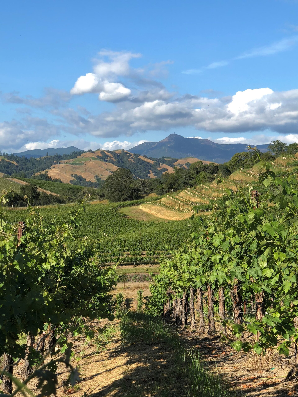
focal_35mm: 52
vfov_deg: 36.8
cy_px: 198
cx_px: 149
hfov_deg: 28.0
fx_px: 597
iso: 16
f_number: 2.4
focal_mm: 6
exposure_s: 1/421
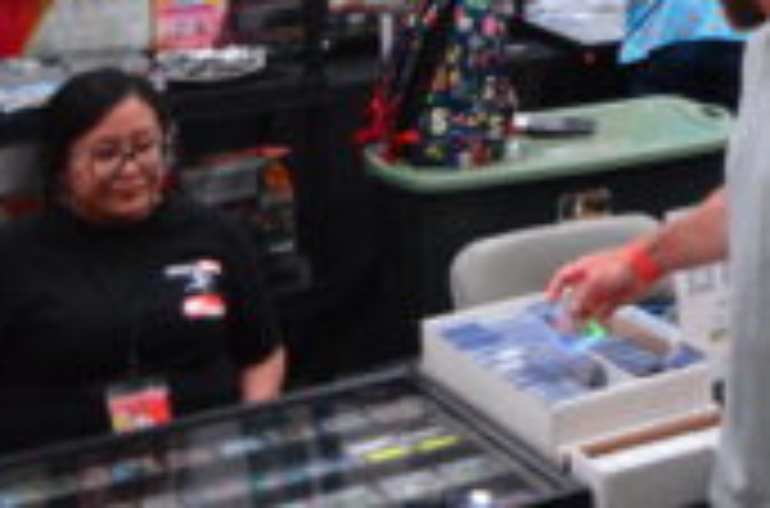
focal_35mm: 95
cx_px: 1247
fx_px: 2026
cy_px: -285
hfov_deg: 18.4
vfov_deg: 13.4
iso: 3200
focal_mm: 18
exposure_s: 1/125
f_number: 3.5
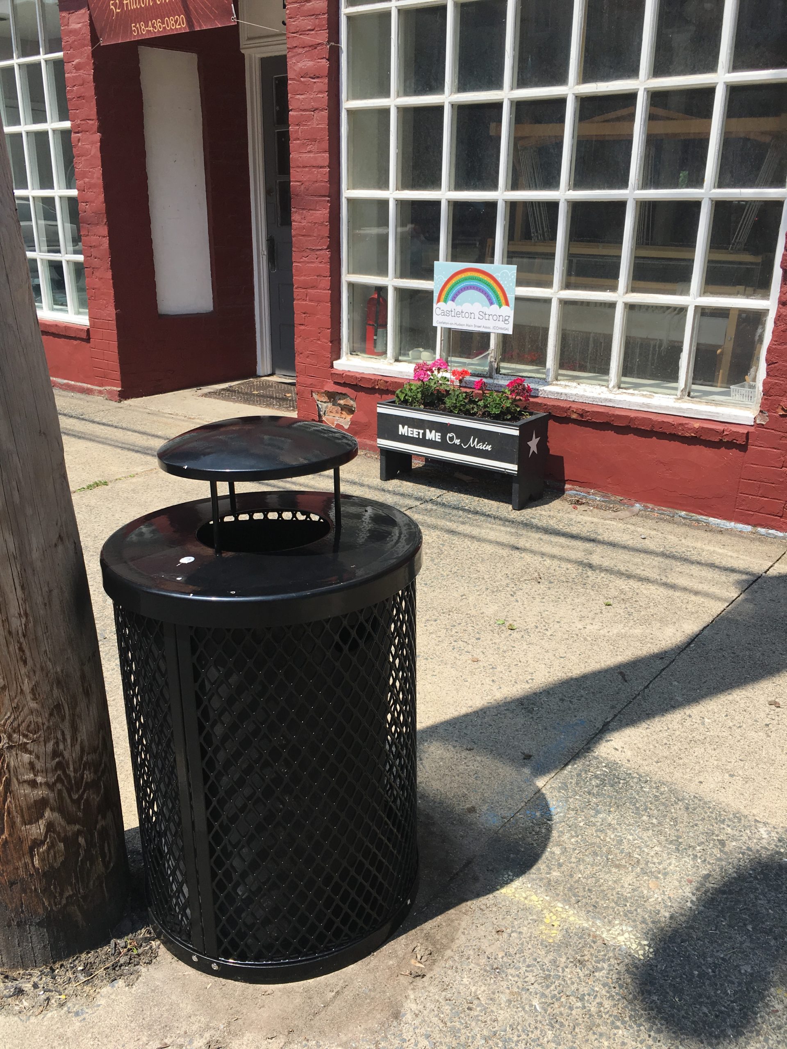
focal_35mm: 29
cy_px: 524
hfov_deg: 48.2
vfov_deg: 61.7
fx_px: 879
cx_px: 394
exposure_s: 1/1399
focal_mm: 4.15
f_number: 2.2
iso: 25
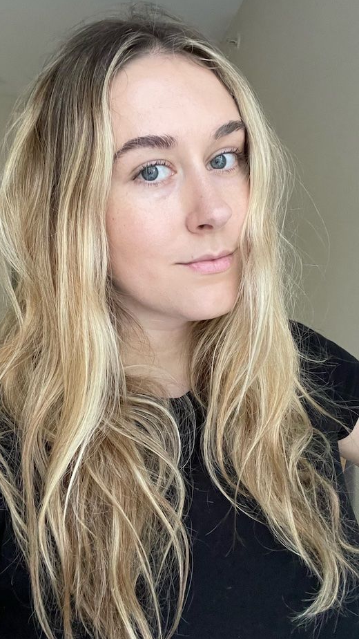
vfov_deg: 59.5
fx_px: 558
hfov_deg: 35.6
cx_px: 170
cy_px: 321
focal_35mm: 33
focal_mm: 2.71
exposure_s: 1/60
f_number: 2.2
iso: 320
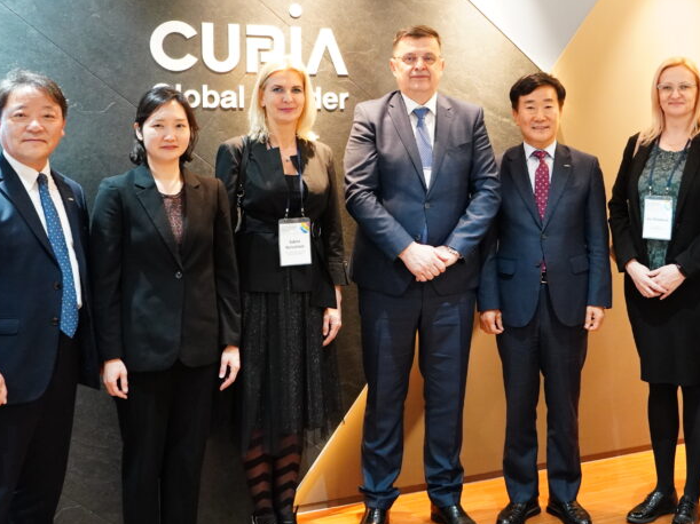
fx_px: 1027
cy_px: 160
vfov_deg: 28.4
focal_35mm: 51
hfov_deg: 37.1
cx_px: 485
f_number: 4
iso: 2500
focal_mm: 21
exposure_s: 1/40
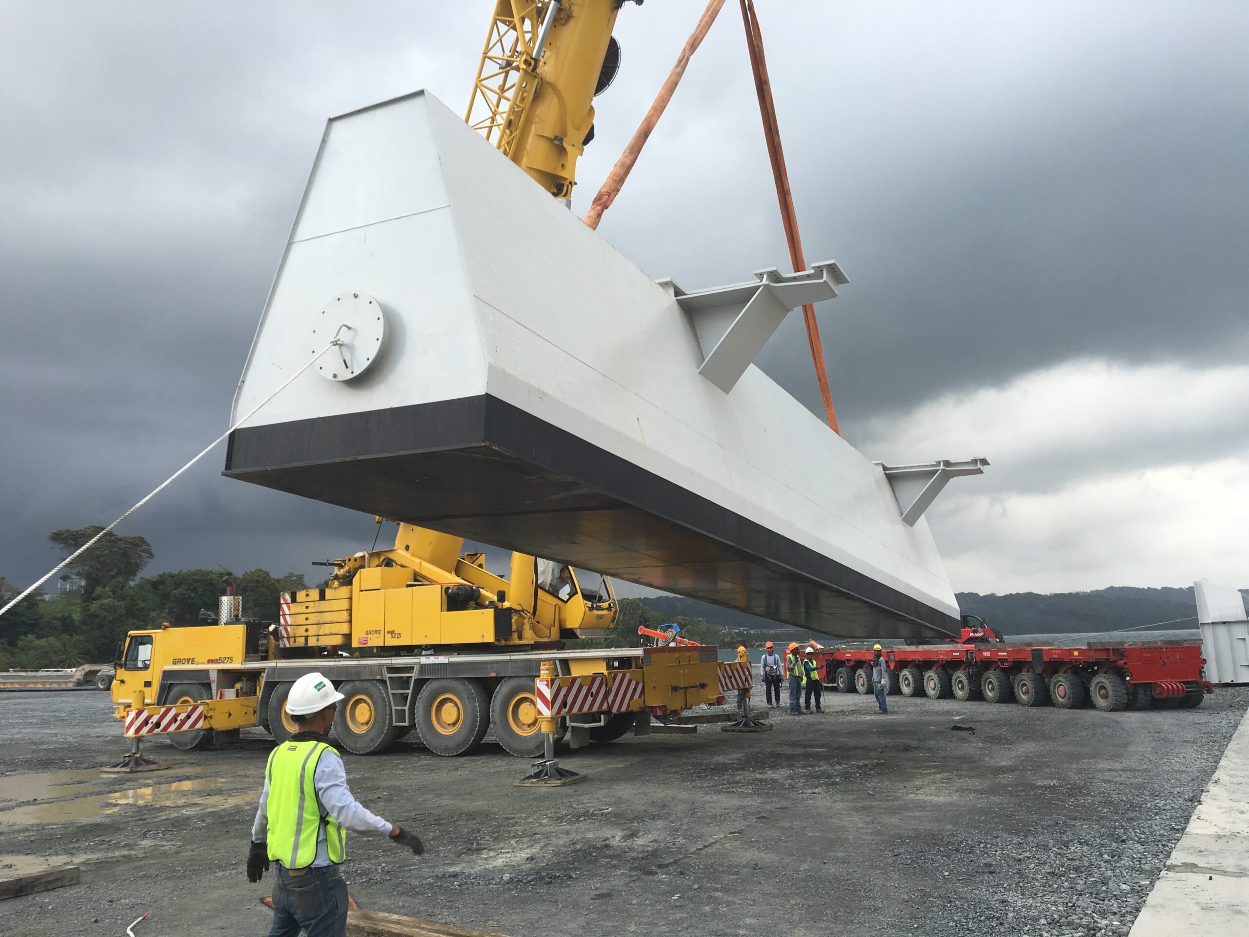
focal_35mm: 29
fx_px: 1046
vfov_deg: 48.2
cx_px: 624
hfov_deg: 61.7
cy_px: 468
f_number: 2.2
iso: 25
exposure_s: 1/363
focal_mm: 4.15
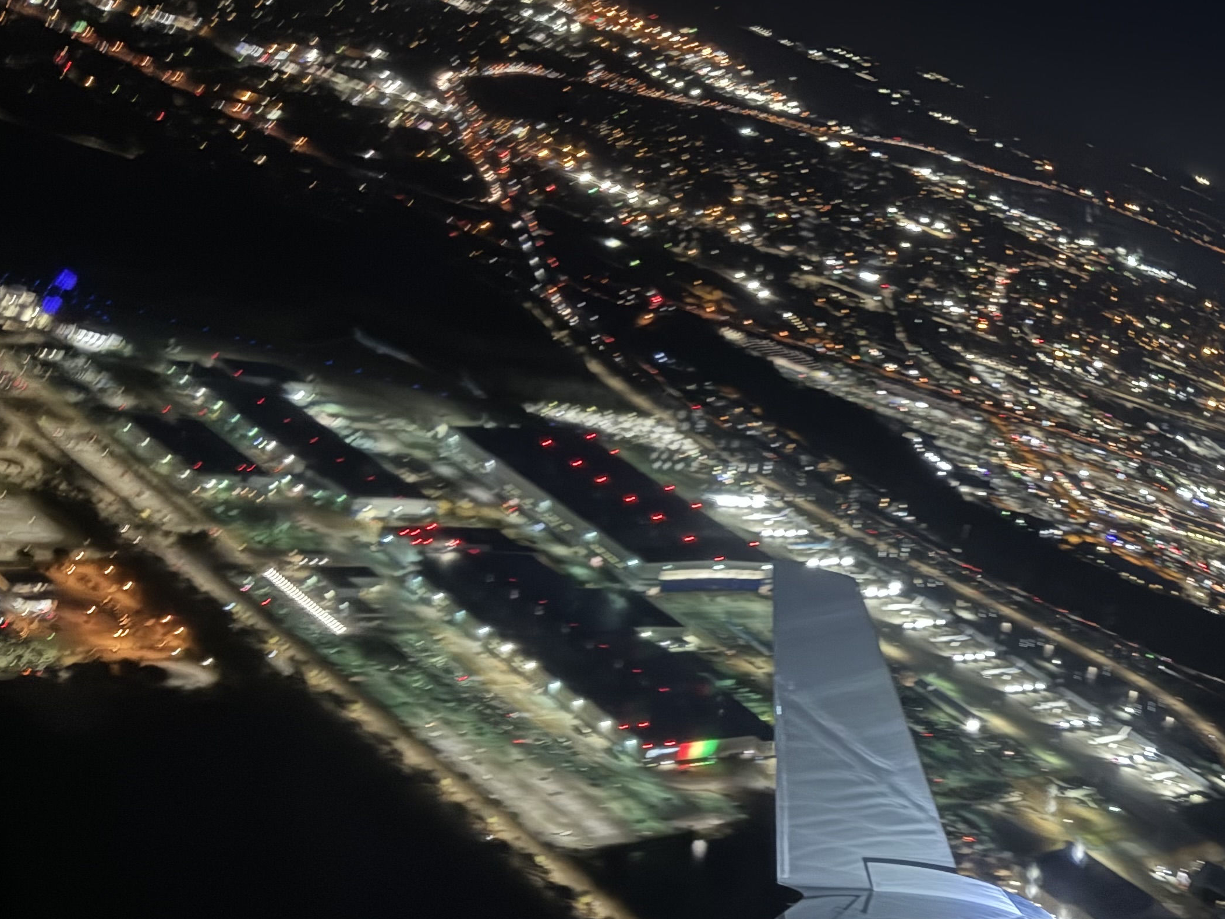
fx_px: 1628
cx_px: 1086
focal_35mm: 46
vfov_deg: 30.2
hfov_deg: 38.6
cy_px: 828
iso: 1000
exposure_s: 1/11
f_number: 1.78
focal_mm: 6.86
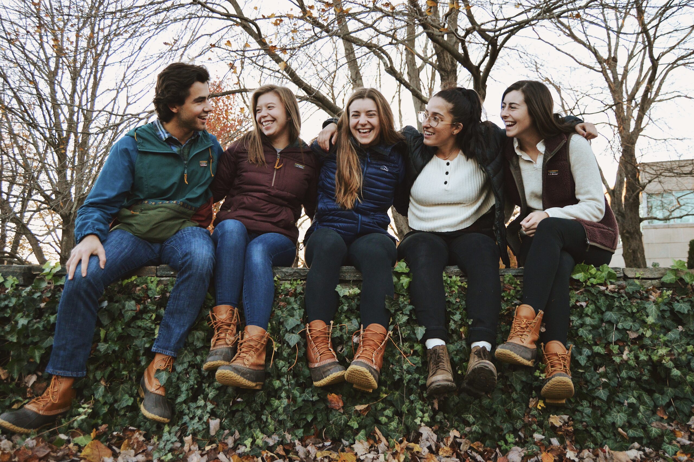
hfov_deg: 62.0
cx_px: 347
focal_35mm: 30
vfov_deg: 43.5
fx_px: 578
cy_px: 231
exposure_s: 1/500
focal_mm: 20
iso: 2000
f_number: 3.5
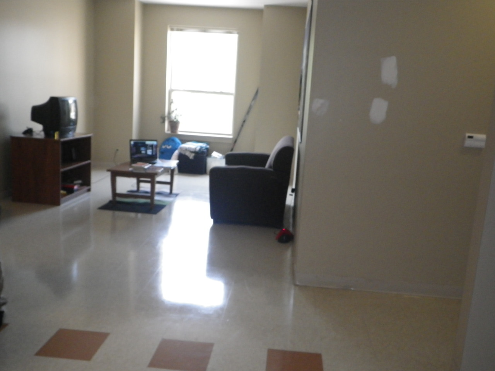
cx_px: 248
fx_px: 486
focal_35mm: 34
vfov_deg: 41.8
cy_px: 186
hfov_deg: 54.0
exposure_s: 1/50
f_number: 3.8
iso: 400
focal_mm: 6.1
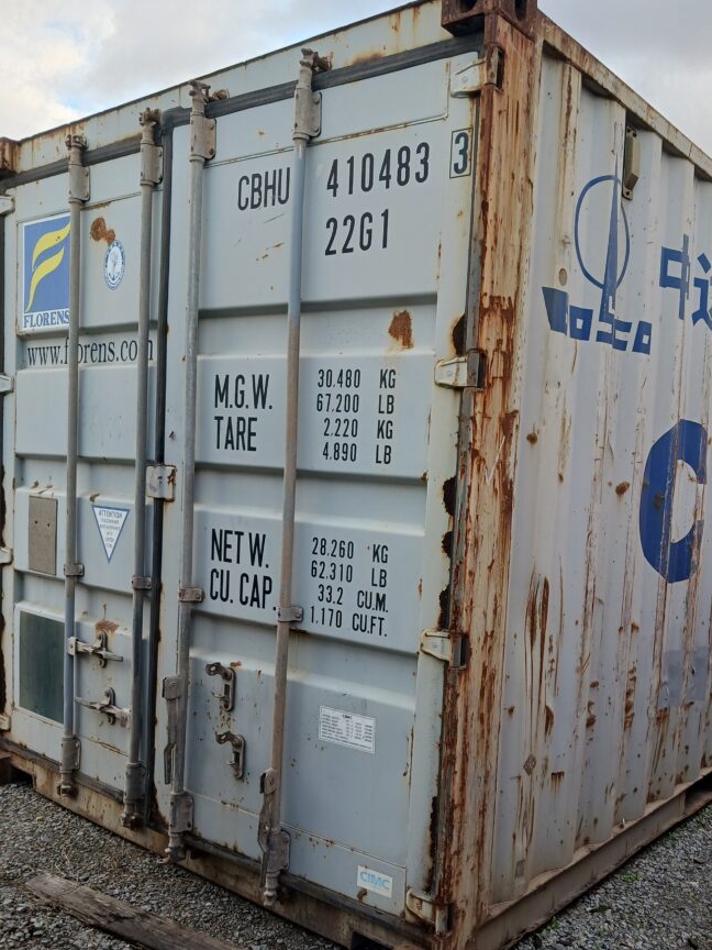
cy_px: 539
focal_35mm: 32
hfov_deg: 44.1
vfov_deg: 56.6
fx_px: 878
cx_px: 405
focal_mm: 4
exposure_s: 1/60
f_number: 1.8
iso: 32
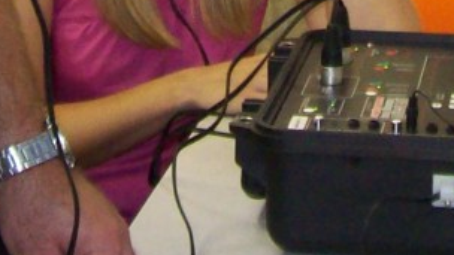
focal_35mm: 165
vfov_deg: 7.0
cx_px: 252
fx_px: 1986
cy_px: -333
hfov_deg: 13.0
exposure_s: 1/64
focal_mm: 6
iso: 200
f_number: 2.7
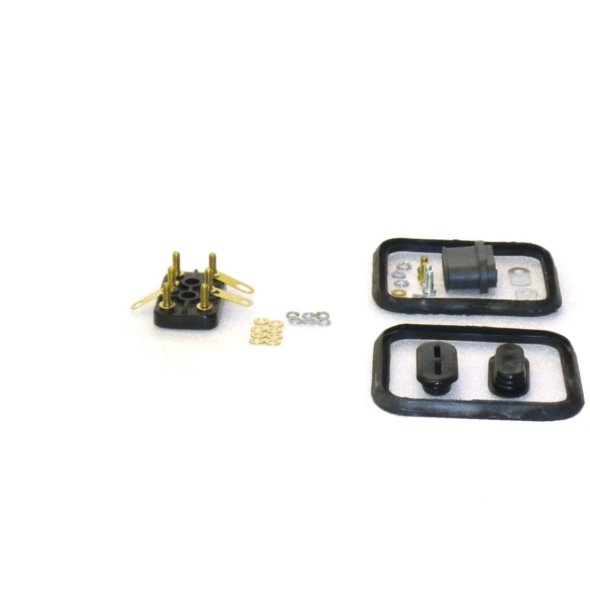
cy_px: 295
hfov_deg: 19.9
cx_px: 365
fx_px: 1678
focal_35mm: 87
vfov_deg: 19.9
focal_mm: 13.02
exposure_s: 1/60
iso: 250
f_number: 4.7
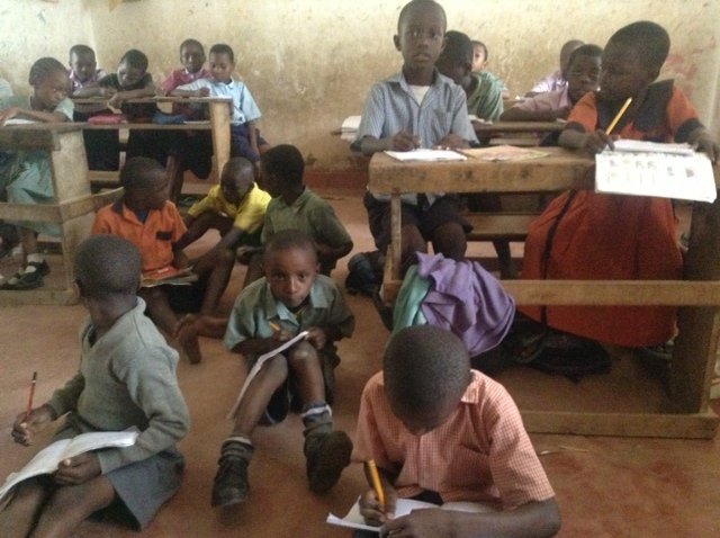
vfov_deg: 42.8
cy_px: 269
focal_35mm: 33
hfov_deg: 55.4
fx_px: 685
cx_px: 360
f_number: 2.4
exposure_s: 1/15
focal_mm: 3.3
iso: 640
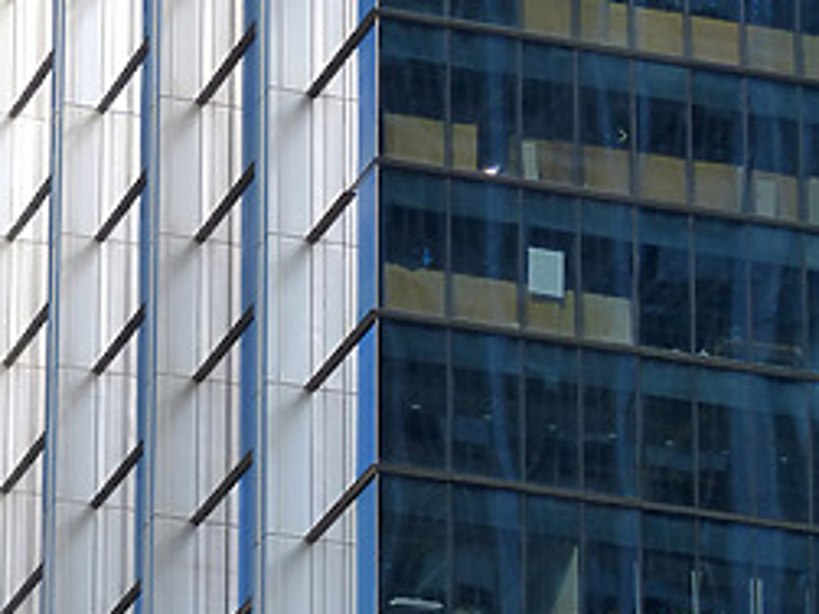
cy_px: 849
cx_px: 111
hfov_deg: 7.6
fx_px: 6172
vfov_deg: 5.6
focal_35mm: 261
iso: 160
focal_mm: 19.6
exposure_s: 1/640
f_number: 4
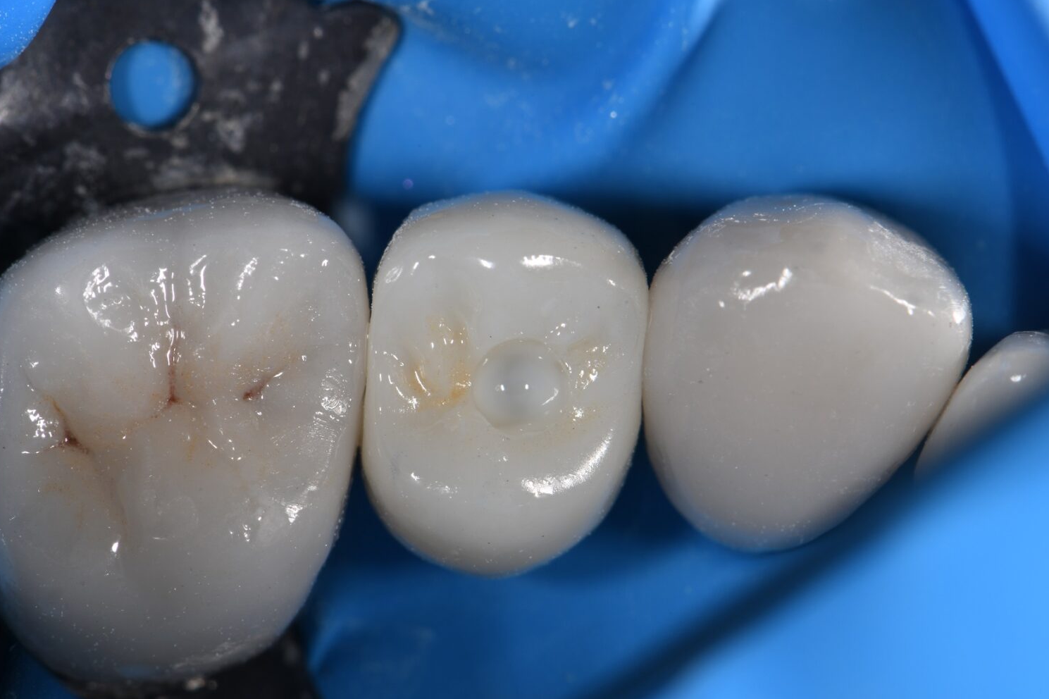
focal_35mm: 130
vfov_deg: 10.5
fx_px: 3787
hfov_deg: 15.8
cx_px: 533
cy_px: 344
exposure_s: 1/160
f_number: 32
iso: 200
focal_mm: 105
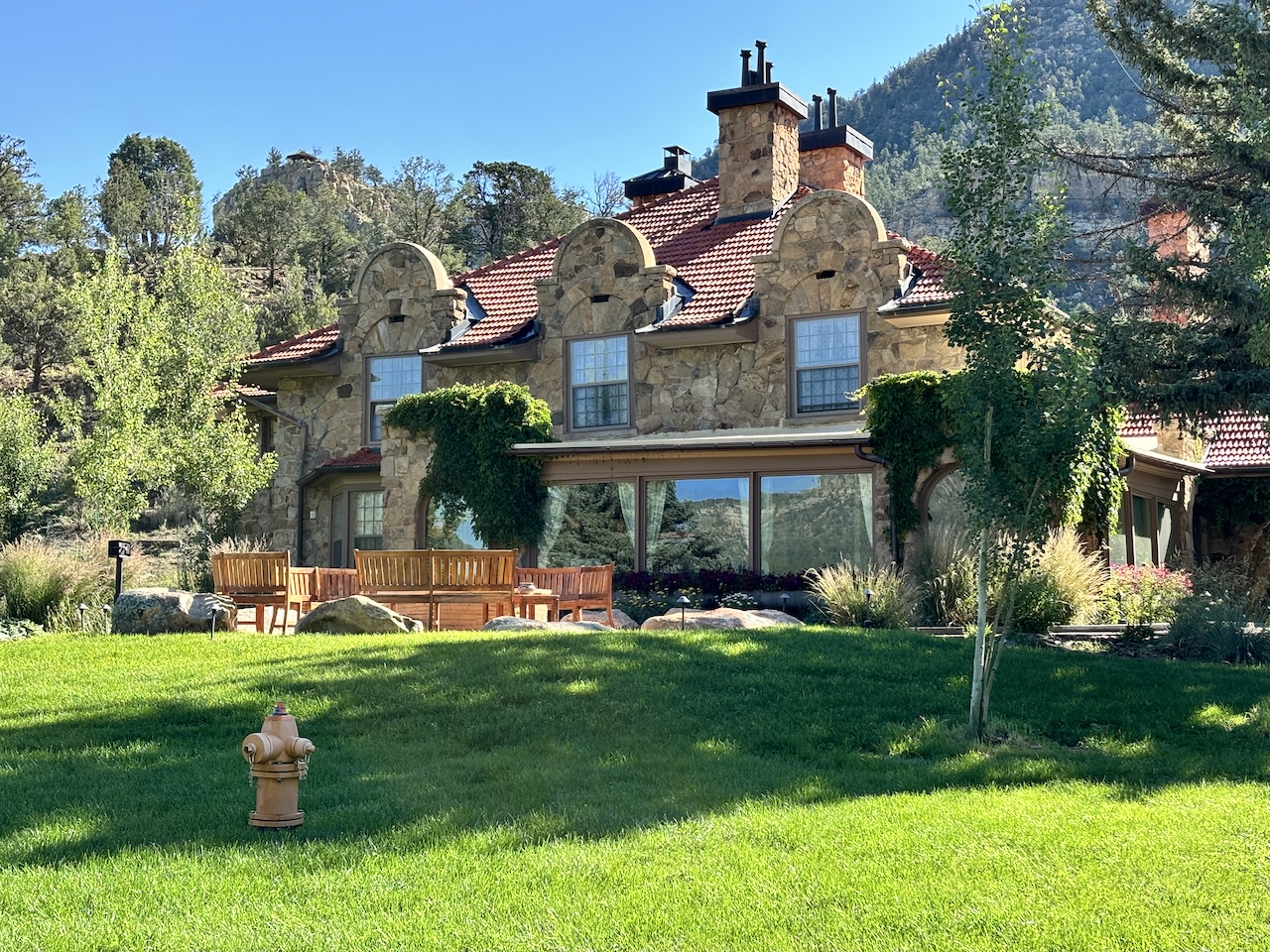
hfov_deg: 36.8
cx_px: 635
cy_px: 476
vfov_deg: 28.0
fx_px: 1908
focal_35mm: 52
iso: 32
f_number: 1.6
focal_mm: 5.96
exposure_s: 1/654
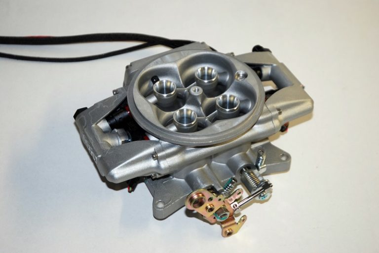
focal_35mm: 72
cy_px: 126
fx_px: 759
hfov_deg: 28.0
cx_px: 190
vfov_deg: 19.0
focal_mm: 48
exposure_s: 1/15
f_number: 4.5
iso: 100
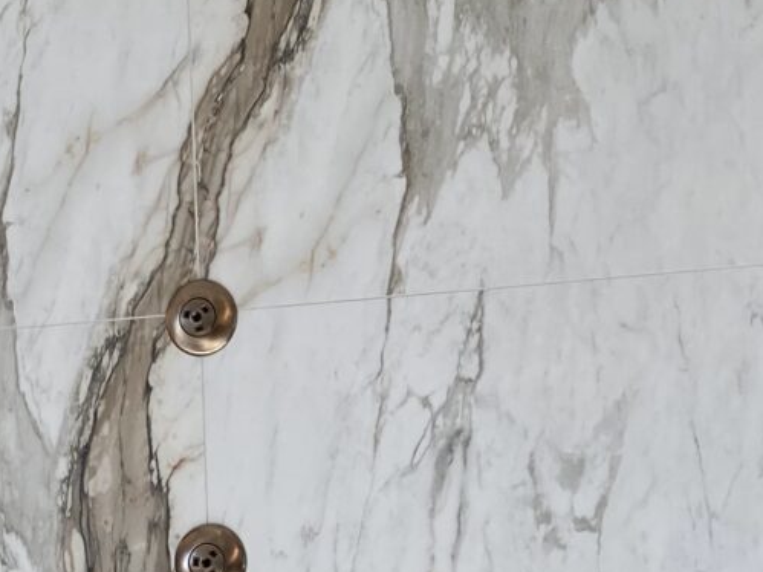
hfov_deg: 17.1
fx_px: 2534
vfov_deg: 12.8
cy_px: 518
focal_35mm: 115
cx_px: 239
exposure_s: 1/390
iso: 20
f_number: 1.8
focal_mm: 3.99
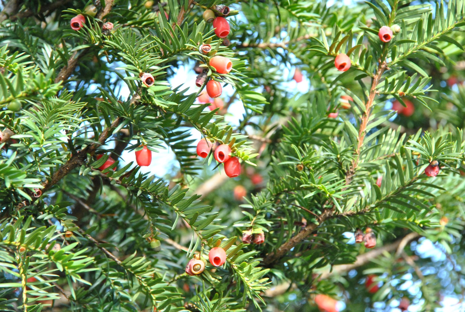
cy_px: 156
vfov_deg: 4.6
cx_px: 232
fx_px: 3880
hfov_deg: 6.9
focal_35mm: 300
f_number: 11
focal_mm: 200
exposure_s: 1/60
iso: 900
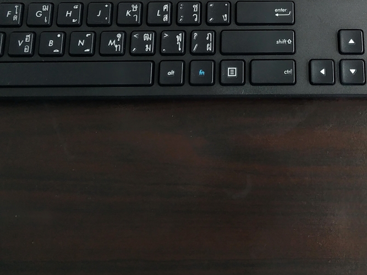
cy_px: -42
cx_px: 268
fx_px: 509
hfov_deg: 38.8
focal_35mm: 48
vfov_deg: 27.2
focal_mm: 3.46
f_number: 2.2
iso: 100
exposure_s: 1/100
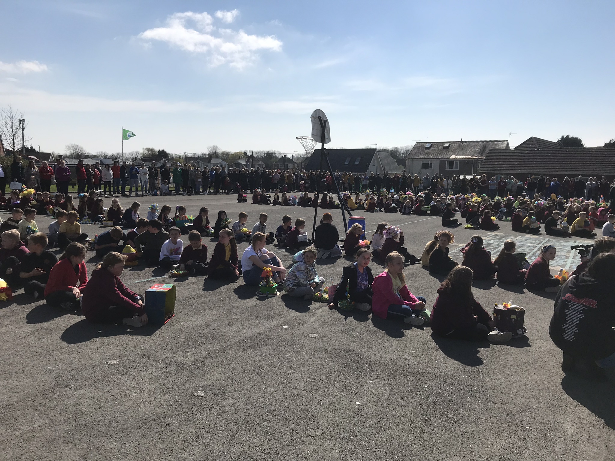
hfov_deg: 63.4
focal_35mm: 28
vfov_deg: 49.7
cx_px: 308
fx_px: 497
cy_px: 230
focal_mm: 3.99
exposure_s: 1/6410
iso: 25
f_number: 1.8
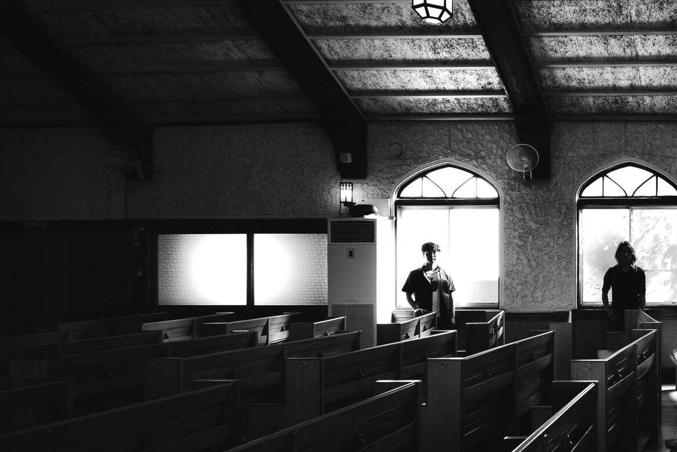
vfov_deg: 39.8
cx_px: 716
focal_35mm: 33
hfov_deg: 45.5
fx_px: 621
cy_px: 271
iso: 100
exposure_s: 1/25
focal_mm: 10
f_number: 4.5
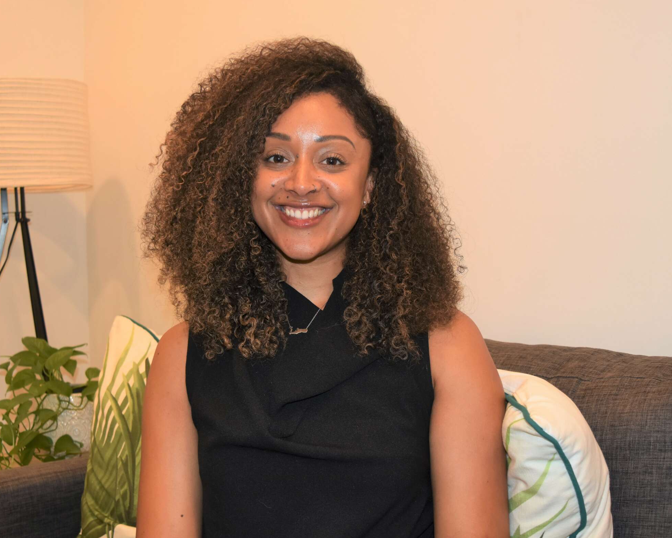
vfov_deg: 34.1
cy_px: 252
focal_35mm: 44
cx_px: 296
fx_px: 875
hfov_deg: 41.9
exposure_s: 1/60
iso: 450
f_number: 4
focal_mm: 24
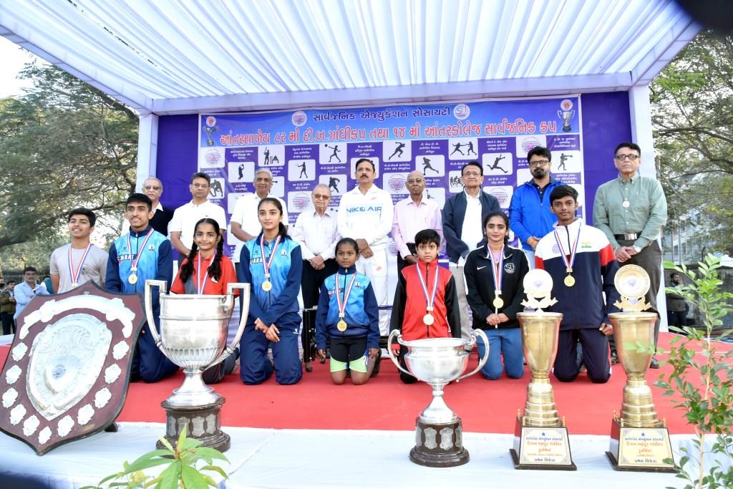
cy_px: 244
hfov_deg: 67.4
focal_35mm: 27
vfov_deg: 47.9
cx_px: 366
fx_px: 550
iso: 1250
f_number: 8
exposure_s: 1/200
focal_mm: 18
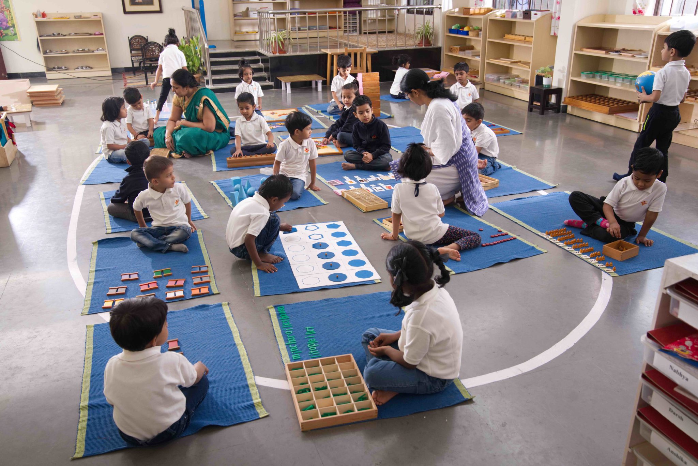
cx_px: 349
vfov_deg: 42.4
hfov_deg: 60.3
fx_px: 601
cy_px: 233
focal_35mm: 31
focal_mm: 31
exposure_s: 1/160
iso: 1000
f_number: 5.6
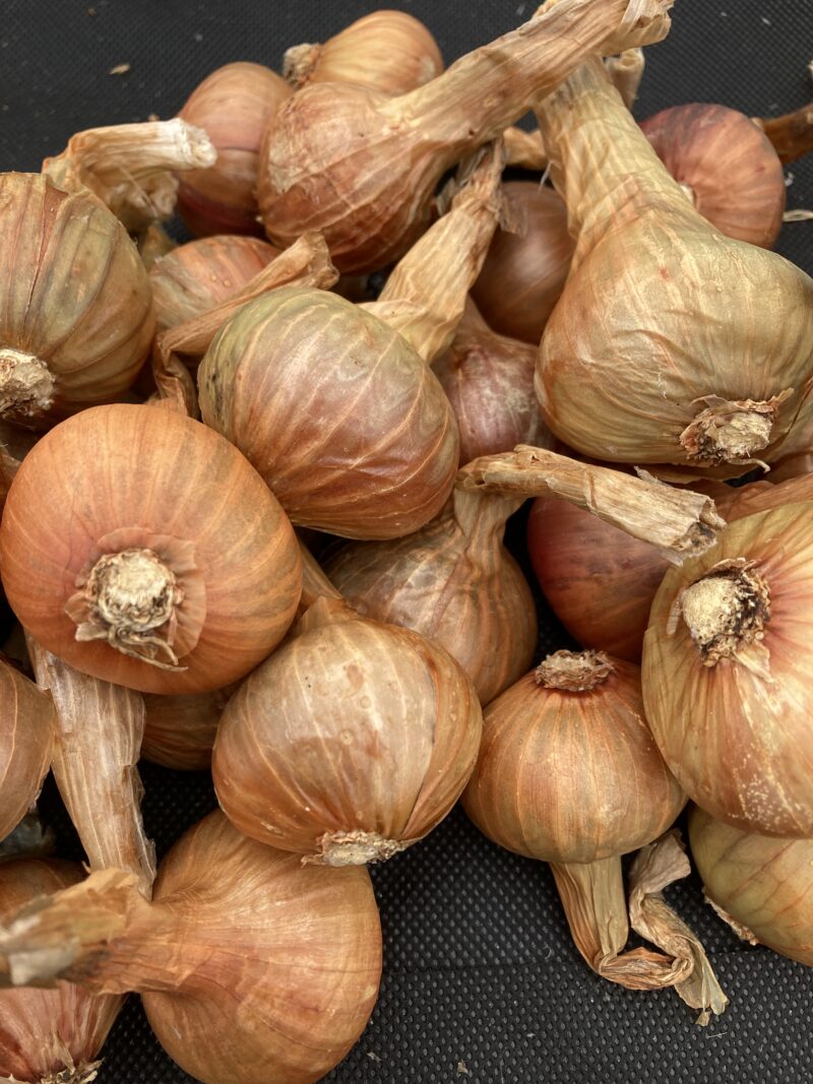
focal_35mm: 28
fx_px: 877
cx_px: 406
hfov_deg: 49.7
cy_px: 542
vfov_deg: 63.4
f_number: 1.8
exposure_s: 1/121
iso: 64
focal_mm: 3.99
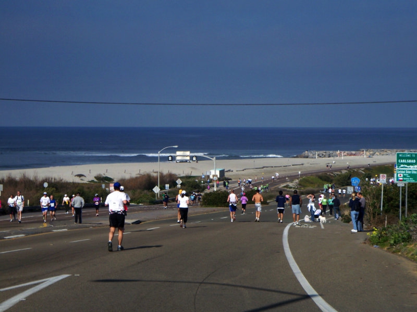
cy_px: 156
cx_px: 208
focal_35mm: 117
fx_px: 1409
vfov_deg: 12.7
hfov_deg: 16.8
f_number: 4.4
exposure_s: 1/500
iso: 50
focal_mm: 19.2
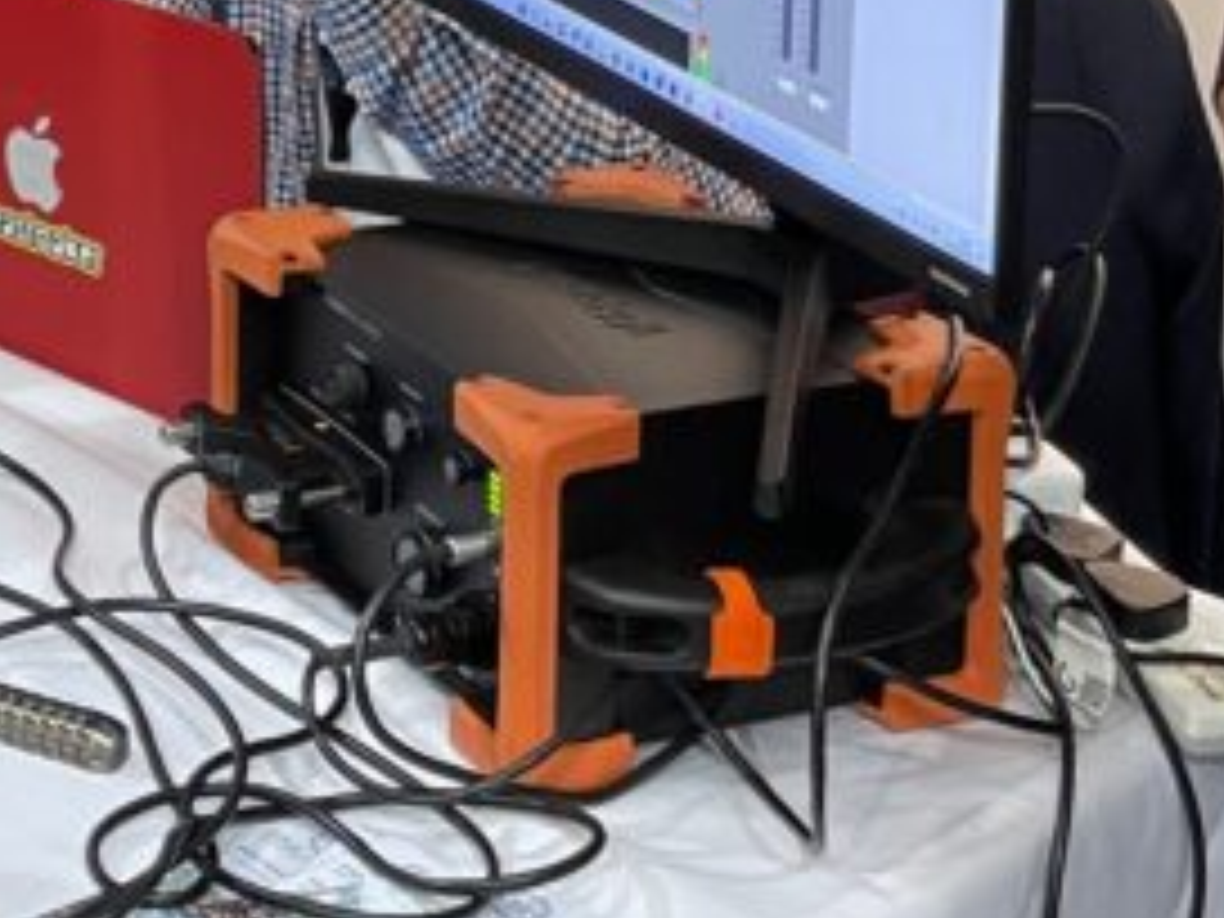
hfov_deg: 18.8
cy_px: -639
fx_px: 3465
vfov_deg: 13.7
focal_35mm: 98
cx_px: -297
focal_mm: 5.1
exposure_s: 1/50
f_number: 1.6
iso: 80
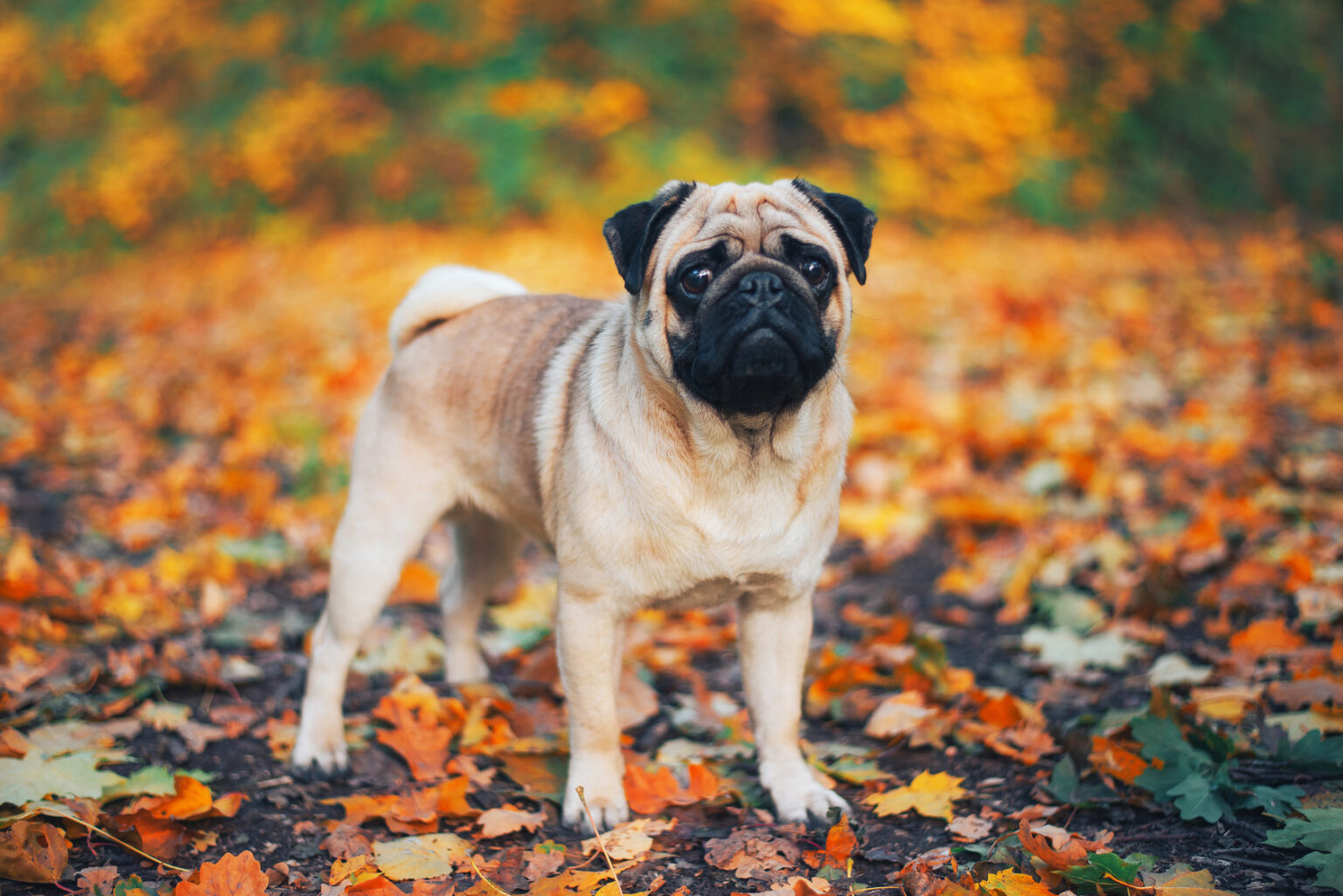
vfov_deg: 27.0
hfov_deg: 39.6
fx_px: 1866
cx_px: 672
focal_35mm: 50
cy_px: 448
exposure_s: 1/320
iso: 400
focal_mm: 50
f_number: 1.8
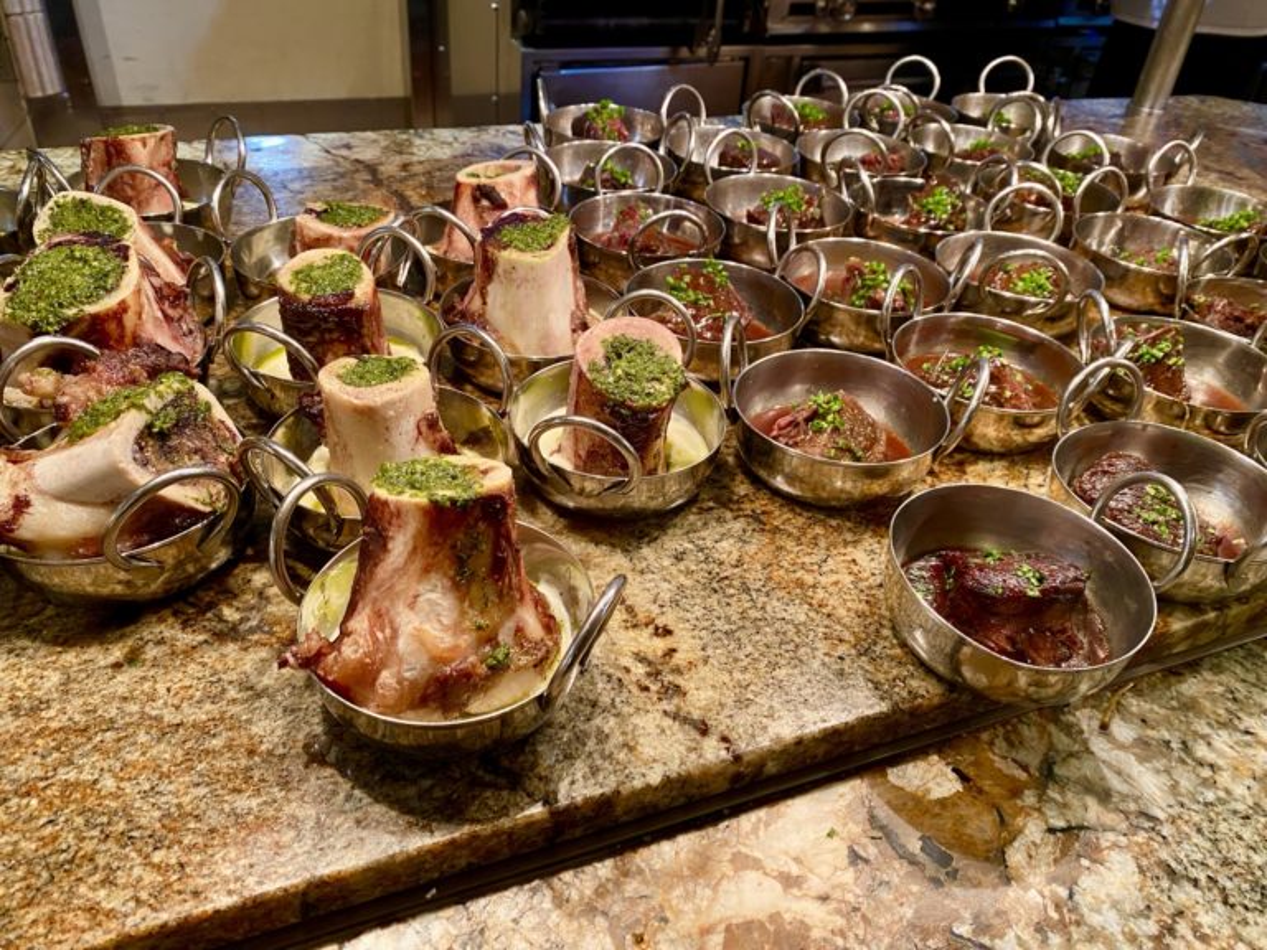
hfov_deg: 67.3
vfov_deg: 53.1
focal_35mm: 26
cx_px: 634
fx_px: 952
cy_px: 475
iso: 250
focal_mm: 4.25
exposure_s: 1/60
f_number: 1.8
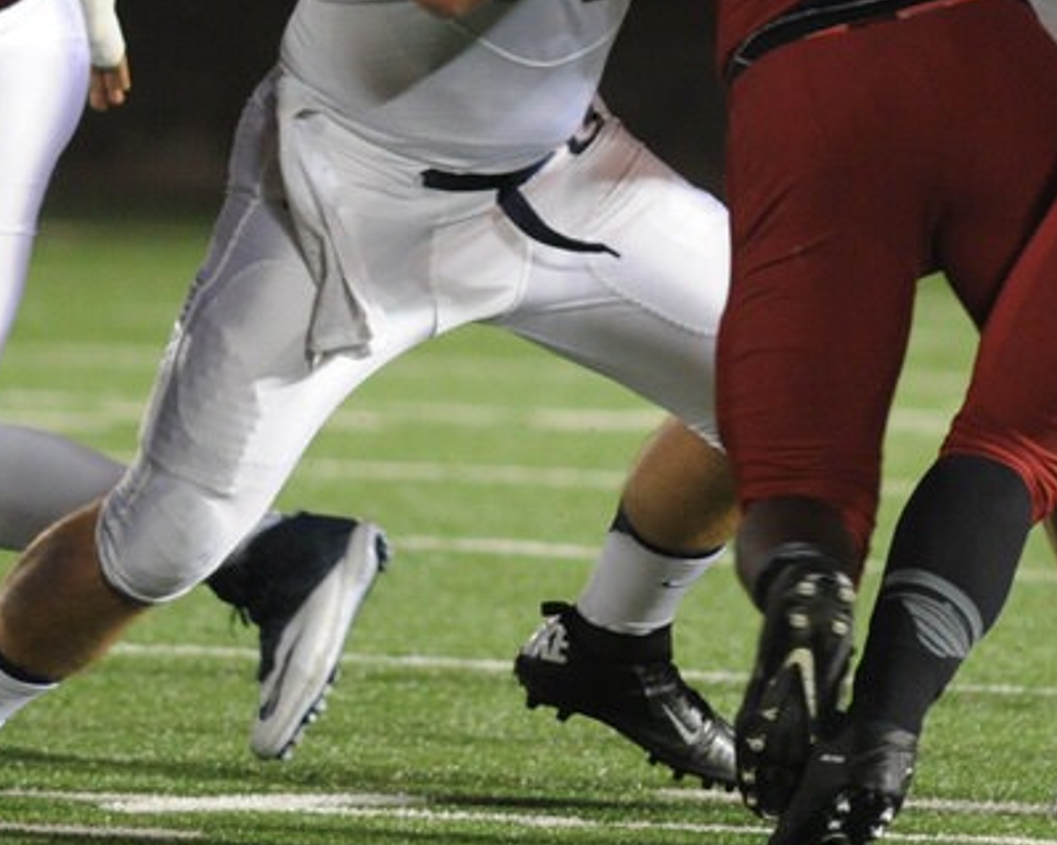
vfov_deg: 1.6
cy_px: -268
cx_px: 885
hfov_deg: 2.0
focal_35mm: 987
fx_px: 30869
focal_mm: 300
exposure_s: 1/400
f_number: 4
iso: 2500
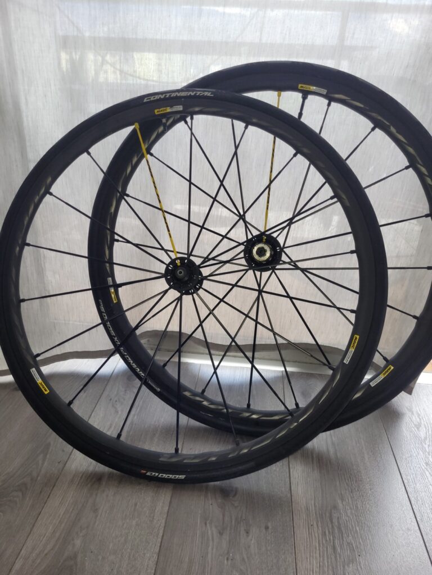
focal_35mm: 26
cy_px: 288
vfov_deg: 67.3
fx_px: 433
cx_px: 216
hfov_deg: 53.1
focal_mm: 5.4
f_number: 1.8
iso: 64
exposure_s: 1/100
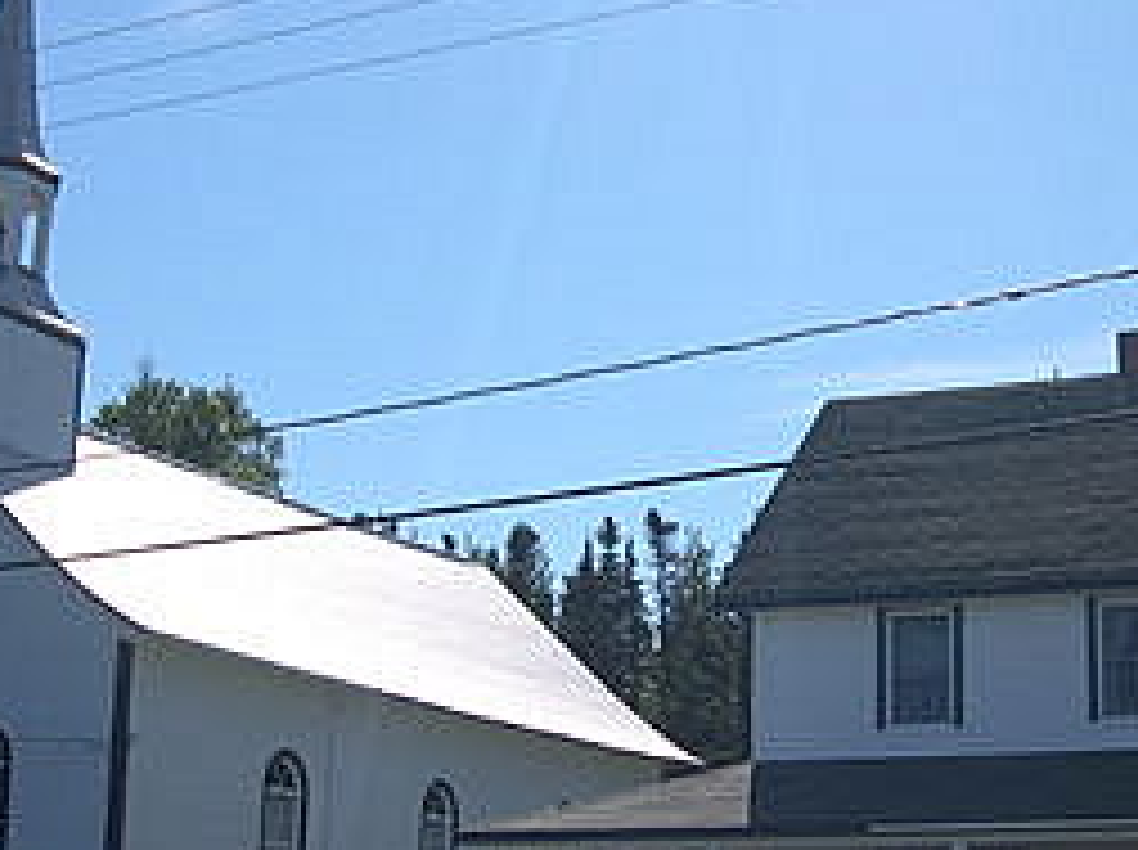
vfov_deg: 21.2
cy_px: 499
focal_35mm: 69
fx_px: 2265
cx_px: 659
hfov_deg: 28.2
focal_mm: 8
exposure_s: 1/298
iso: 100
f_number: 7.6
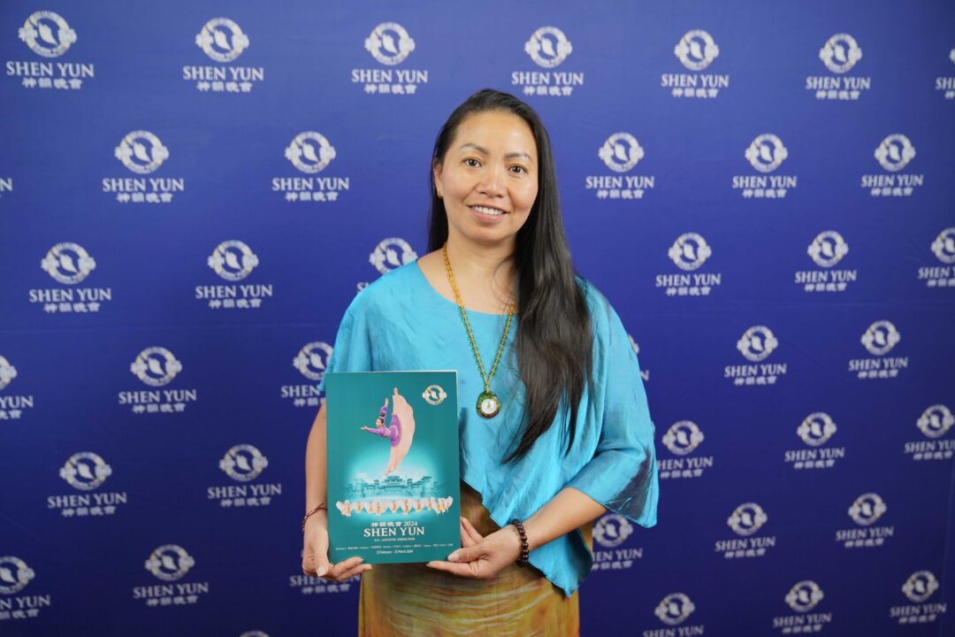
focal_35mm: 31
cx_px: 478
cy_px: 318
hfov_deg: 60.3
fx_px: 822
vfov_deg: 42.3
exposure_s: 1/60
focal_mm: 31
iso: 250
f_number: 2.8
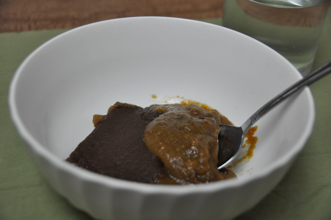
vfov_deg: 23.7
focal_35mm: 57
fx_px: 523
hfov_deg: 35.1
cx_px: 166
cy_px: 110
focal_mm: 38
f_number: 4.5
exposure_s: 1/60
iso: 800
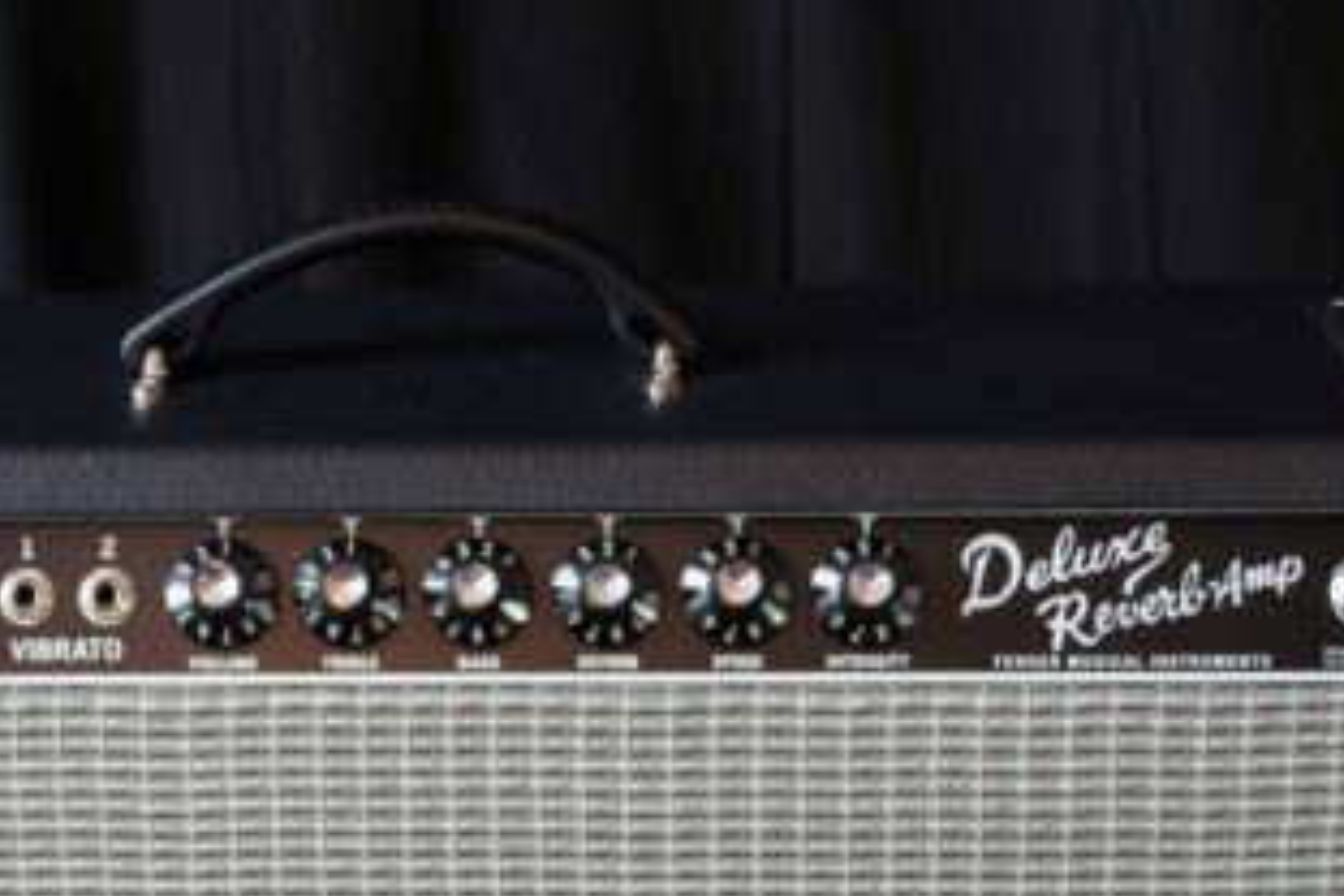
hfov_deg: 20.7
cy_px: 752
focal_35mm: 98
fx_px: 3658
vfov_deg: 13.9
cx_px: 414
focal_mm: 34
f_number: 5
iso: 100
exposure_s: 1/13
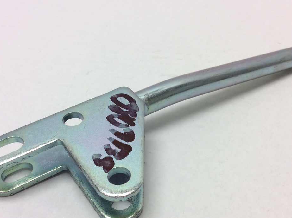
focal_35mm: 45
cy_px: 127
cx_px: 147
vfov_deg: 32.0
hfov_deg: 42.1
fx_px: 379
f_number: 2.4
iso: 32
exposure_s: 1/60
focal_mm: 3.3
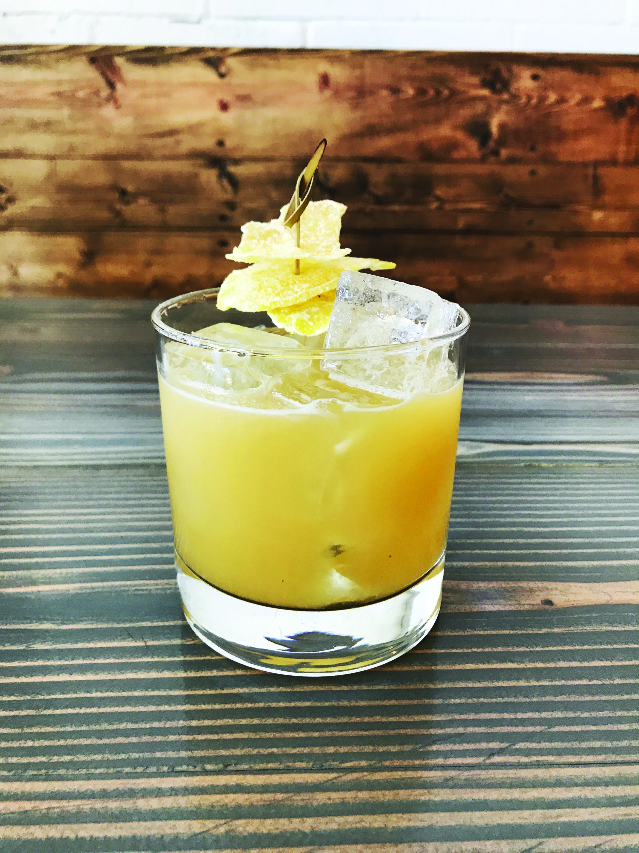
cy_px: 426
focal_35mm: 28
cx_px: 320
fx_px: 689
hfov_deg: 49.7
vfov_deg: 63.4
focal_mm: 3.99
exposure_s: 1/40
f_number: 1.8
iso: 25
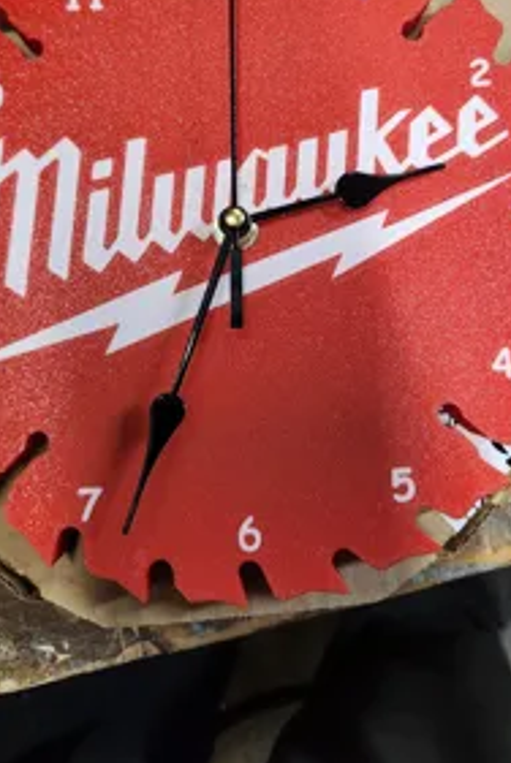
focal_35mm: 34
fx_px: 722
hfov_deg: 39.0
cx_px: 242
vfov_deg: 54.4
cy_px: 242
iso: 100
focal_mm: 5.54
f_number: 1.8
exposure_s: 1/120
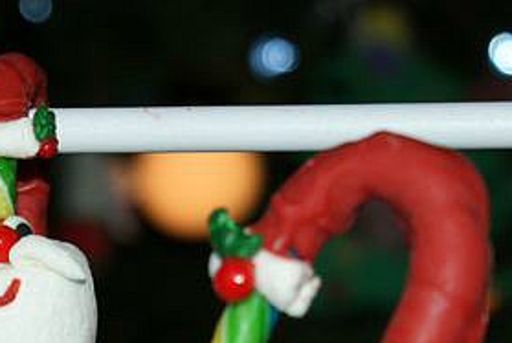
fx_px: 2450
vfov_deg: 8.0
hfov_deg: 11.8
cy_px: 303
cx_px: 34
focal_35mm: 172
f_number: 5.6
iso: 400
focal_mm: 50
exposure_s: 1/80
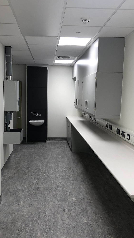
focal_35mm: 31
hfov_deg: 37.7
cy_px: 120
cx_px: 55
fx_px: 196
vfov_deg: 62.6
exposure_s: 1/33
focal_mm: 4
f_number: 1.8
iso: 25
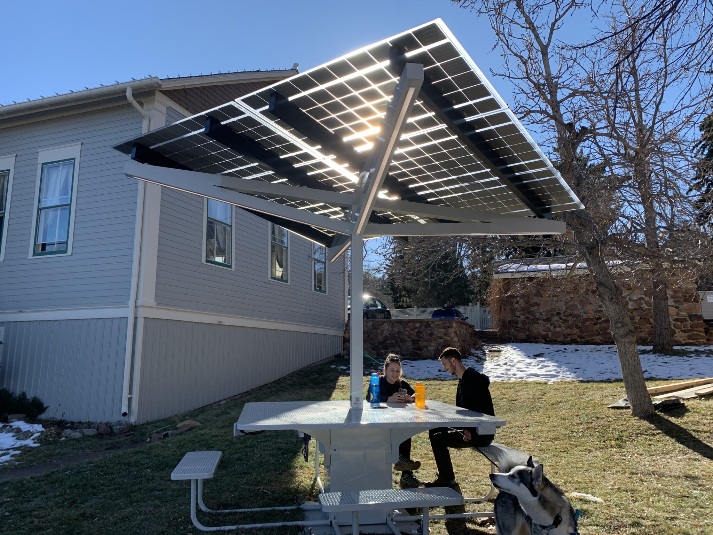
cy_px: 268
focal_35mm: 26
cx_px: 356
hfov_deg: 67.3
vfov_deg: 53.1
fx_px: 536
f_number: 1.8
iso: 25
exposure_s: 1/972
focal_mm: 4.25
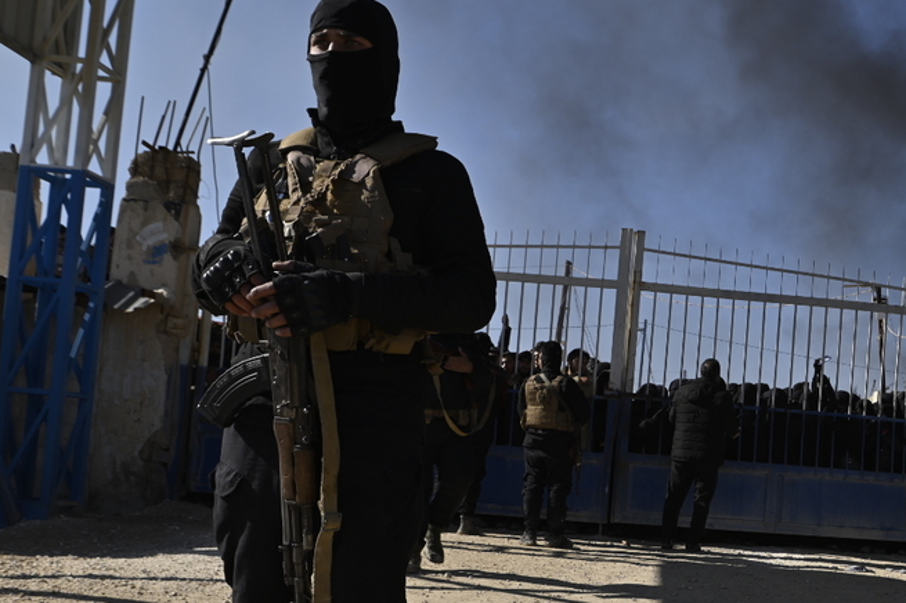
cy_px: 458
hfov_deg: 41.8
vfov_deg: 30.0
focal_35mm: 44
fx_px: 1107
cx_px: 770
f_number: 5.6
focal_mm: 24
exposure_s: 1/400
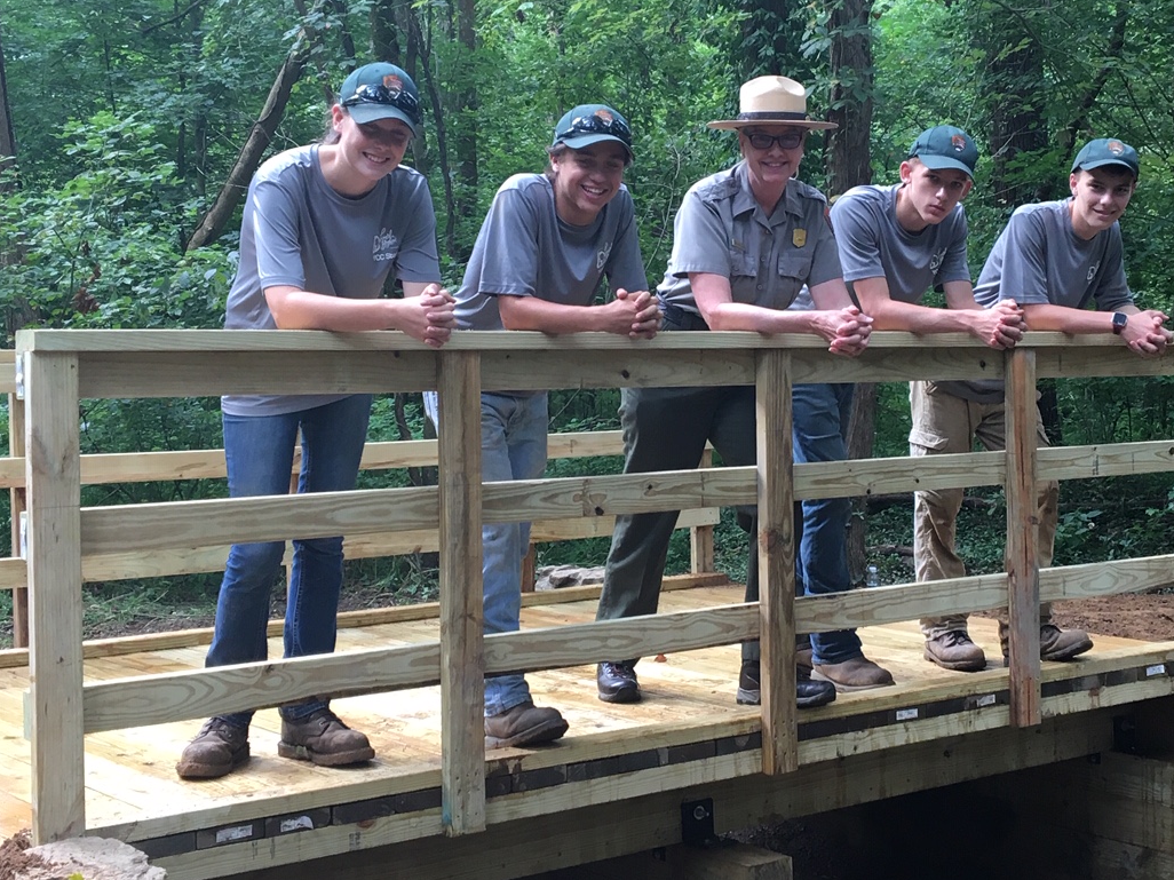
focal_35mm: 57
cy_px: 404
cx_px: 721
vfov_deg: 25.6
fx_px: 1933
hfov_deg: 33.6
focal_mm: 4.15
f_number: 2.2
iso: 25
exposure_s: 1/40
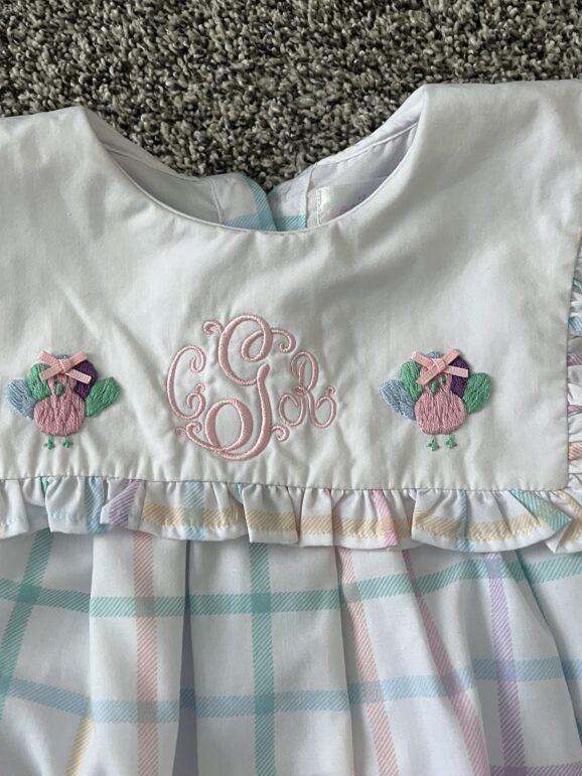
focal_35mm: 36
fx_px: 807
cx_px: 217
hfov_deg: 39.4
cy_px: 360
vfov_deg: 51.3
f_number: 1.6
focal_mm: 5.1
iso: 250
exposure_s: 1/60
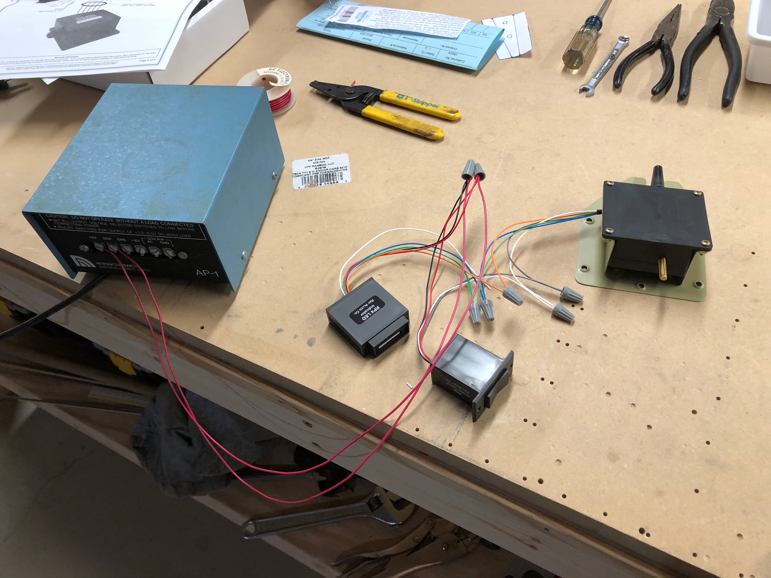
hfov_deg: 63.4
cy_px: 289
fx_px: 624
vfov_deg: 49.7
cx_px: 386
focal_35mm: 28
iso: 40
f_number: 1.8
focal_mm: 3.99
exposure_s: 1/20
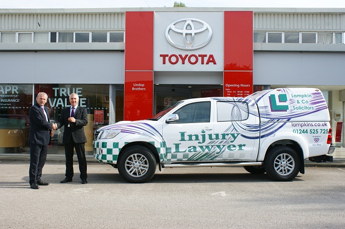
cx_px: 172
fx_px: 431
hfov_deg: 43.7
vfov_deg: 29.8
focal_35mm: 45
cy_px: 114
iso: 100
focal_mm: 30
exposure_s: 1/125
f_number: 8
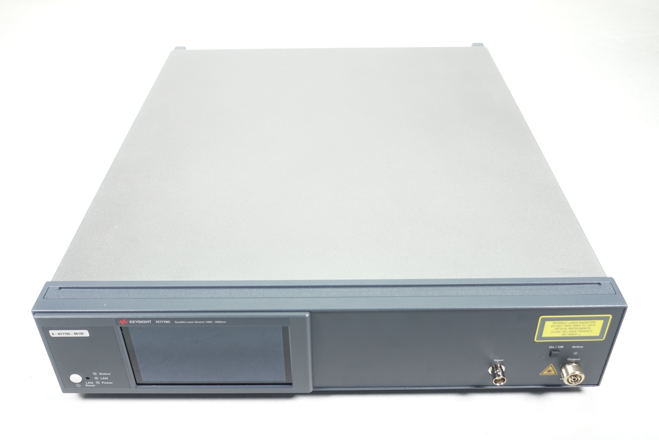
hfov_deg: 51.9
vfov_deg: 35.9
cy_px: 220
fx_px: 677
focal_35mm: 37
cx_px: 330
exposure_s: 1/80
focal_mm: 13.53
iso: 125
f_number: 3.2
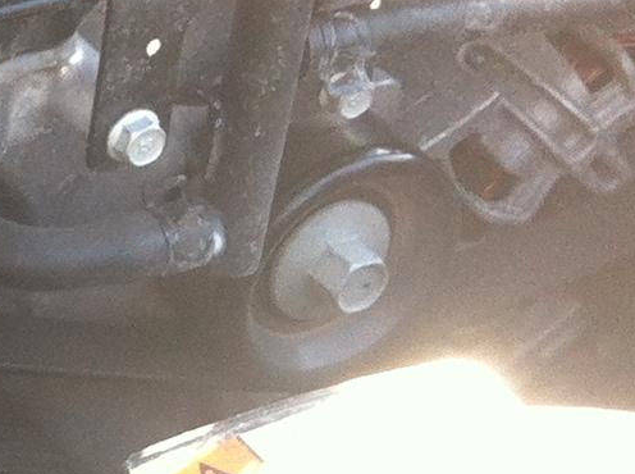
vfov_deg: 8.0
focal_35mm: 183
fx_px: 3350
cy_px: -42
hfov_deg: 9.7
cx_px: -858
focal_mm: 3.85
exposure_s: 1/60
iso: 80
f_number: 2.8
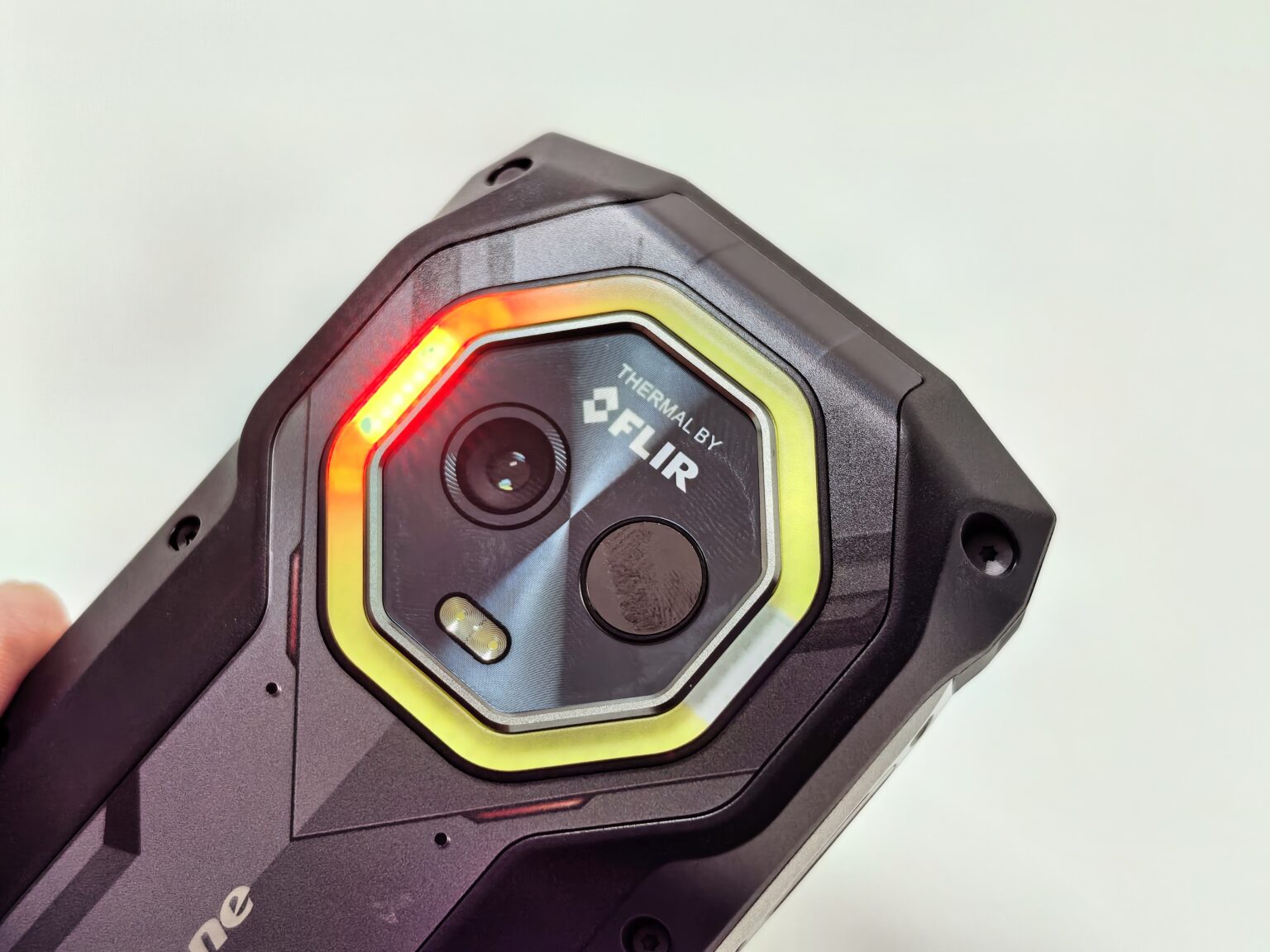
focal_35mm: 54
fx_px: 1981
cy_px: 476
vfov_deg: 27.0
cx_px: 635
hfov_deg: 35.5
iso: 160
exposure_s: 1/1099
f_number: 2
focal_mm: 8.5
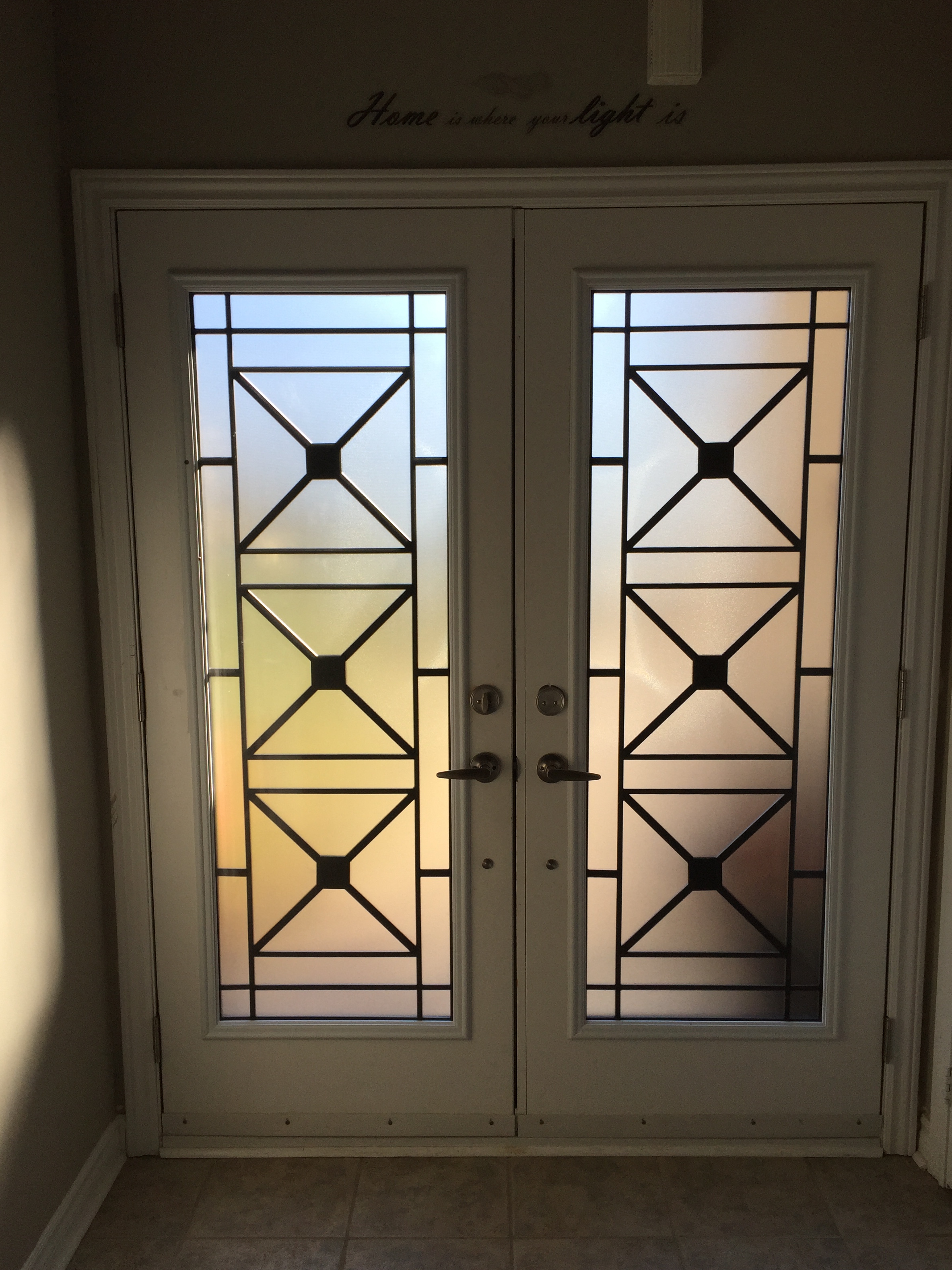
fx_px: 1100
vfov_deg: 60.0
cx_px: 476
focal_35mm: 30
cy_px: 645
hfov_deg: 46.8
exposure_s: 1/599
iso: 32
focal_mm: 4.15
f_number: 2.2
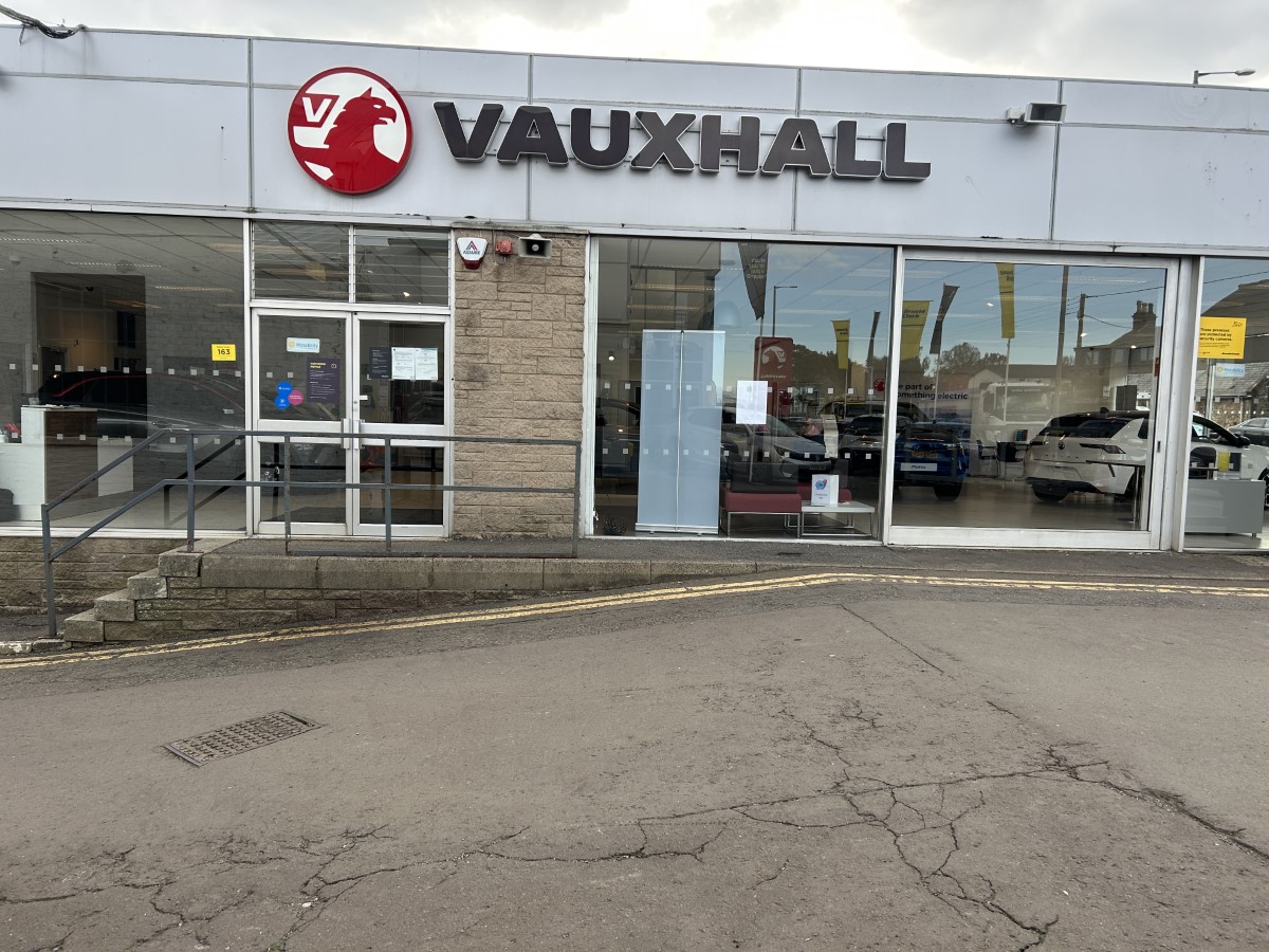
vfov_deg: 53.1
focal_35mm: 26
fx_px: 953
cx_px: 634
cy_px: 476
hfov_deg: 67.3
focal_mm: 5.7
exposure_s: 1/709
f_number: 1.5
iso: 50
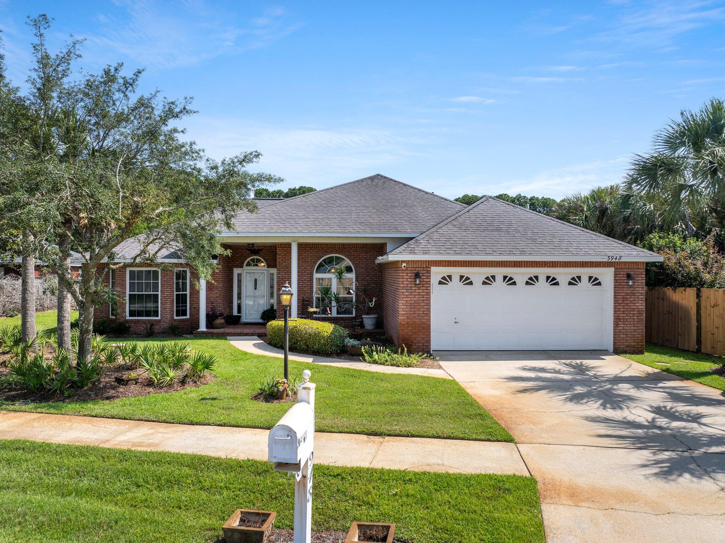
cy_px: 272
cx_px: 362
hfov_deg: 71.6
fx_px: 502
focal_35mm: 24
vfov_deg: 56.8
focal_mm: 12.29
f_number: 2.8
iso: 110
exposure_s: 1/3200
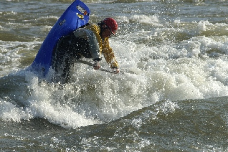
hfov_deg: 11.4
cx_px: 114
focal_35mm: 180
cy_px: 76
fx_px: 1139
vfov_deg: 7.6
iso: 200
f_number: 9
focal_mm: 120
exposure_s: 1/800
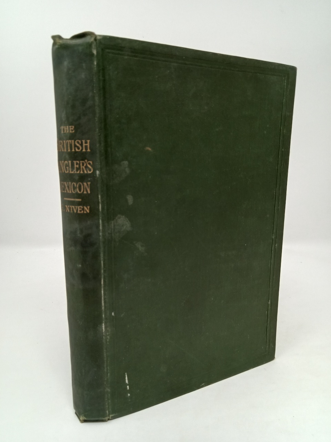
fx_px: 357
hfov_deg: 49.7
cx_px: 166
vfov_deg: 63.4
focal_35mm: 28
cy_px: 221
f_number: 2.2
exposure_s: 1/50
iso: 148
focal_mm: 3.46
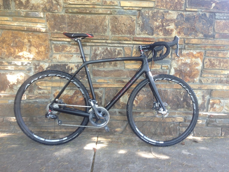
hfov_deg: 52.6
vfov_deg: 40.7
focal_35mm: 35
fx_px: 232
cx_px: 114
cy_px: 86
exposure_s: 1/20
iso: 50
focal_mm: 4.28
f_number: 2.4
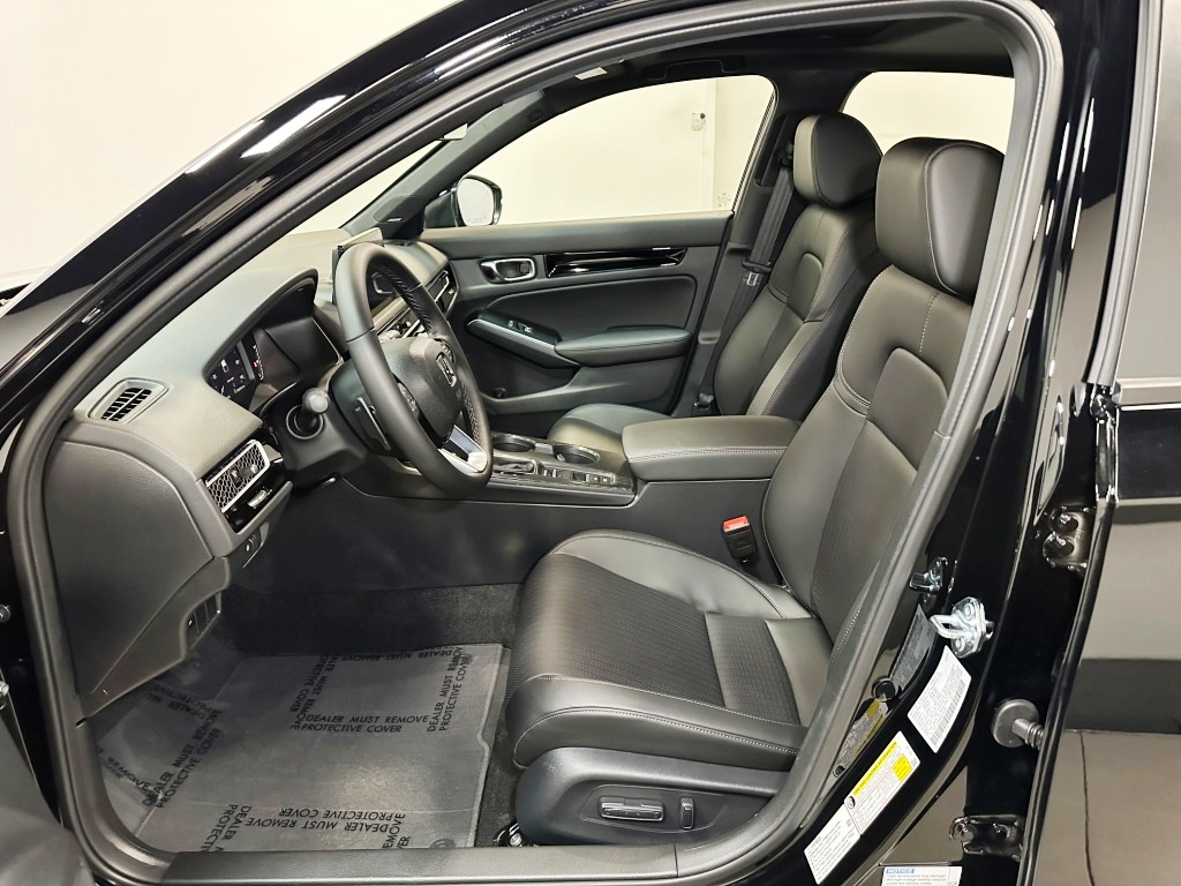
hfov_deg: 71.6
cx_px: 590
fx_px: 819
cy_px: 443
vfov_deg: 56.8
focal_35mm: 24
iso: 800
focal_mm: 6.86
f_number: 1.78
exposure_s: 1/30
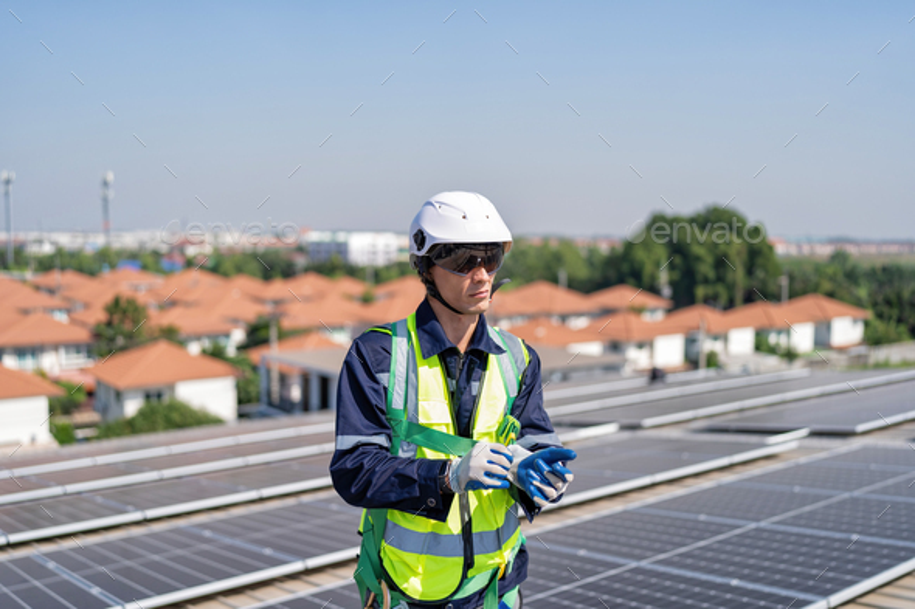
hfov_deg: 54.4
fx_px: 889
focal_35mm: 35
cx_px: 458
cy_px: 304
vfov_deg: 37.8
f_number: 1.4
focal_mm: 35
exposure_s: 1/8000
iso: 100
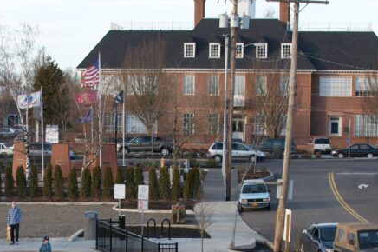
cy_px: 232
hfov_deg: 16.5
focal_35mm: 123
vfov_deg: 11.0
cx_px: 48
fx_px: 1292
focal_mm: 35
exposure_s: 1/160
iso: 200
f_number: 6.3
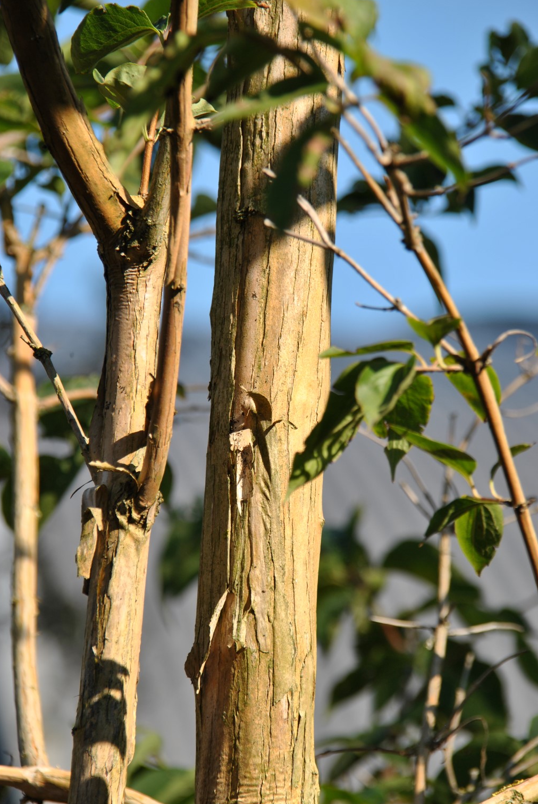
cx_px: 281
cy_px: 410
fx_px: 6438
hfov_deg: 4.8
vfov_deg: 7.1
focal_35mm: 288
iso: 100
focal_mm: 180
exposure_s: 1/200
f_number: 7.1
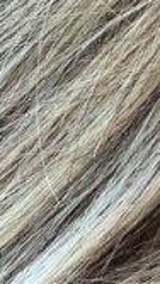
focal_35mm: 272
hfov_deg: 4.5
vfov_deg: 7.9
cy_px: 335
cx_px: 179
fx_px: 2050
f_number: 2.4
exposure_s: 1/60
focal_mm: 6
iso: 200
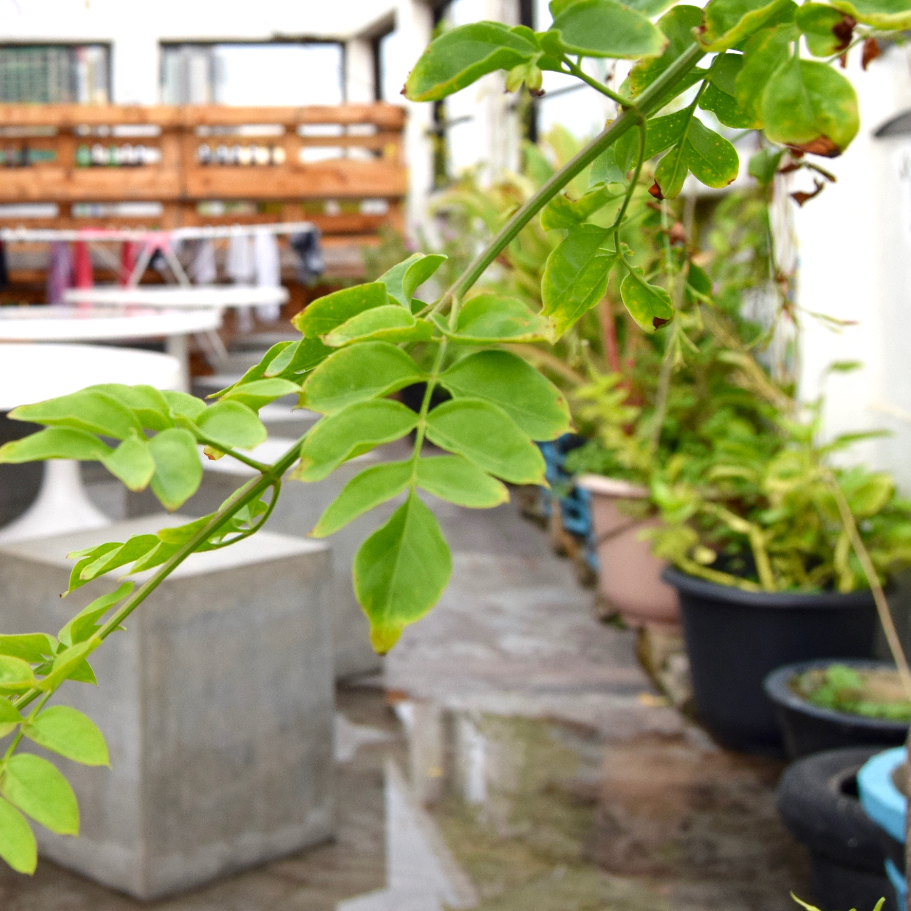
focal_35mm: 57
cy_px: 257
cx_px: 51
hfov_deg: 28.6
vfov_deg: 29.7
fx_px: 1697
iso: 400
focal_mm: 20
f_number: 7.1
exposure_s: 1/200
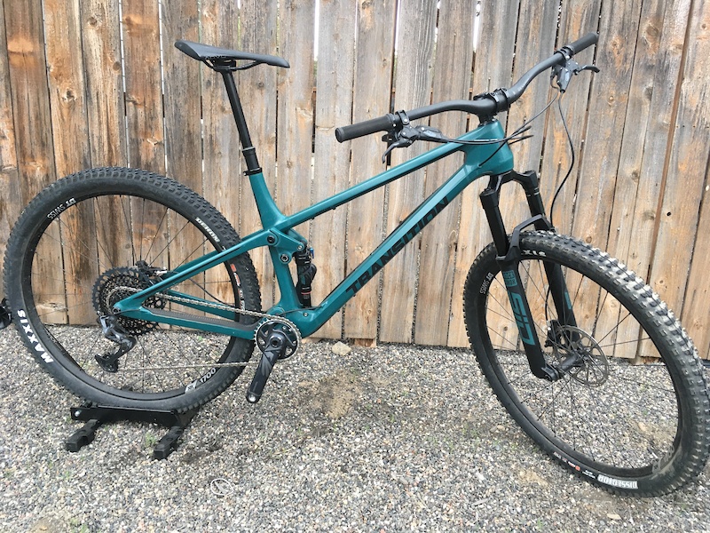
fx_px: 595
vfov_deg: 48.2
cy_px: 266
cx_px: 355
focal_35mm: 29
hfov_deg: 61.7
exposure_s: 1/30
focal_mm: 4.15
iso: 80
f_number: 2.2
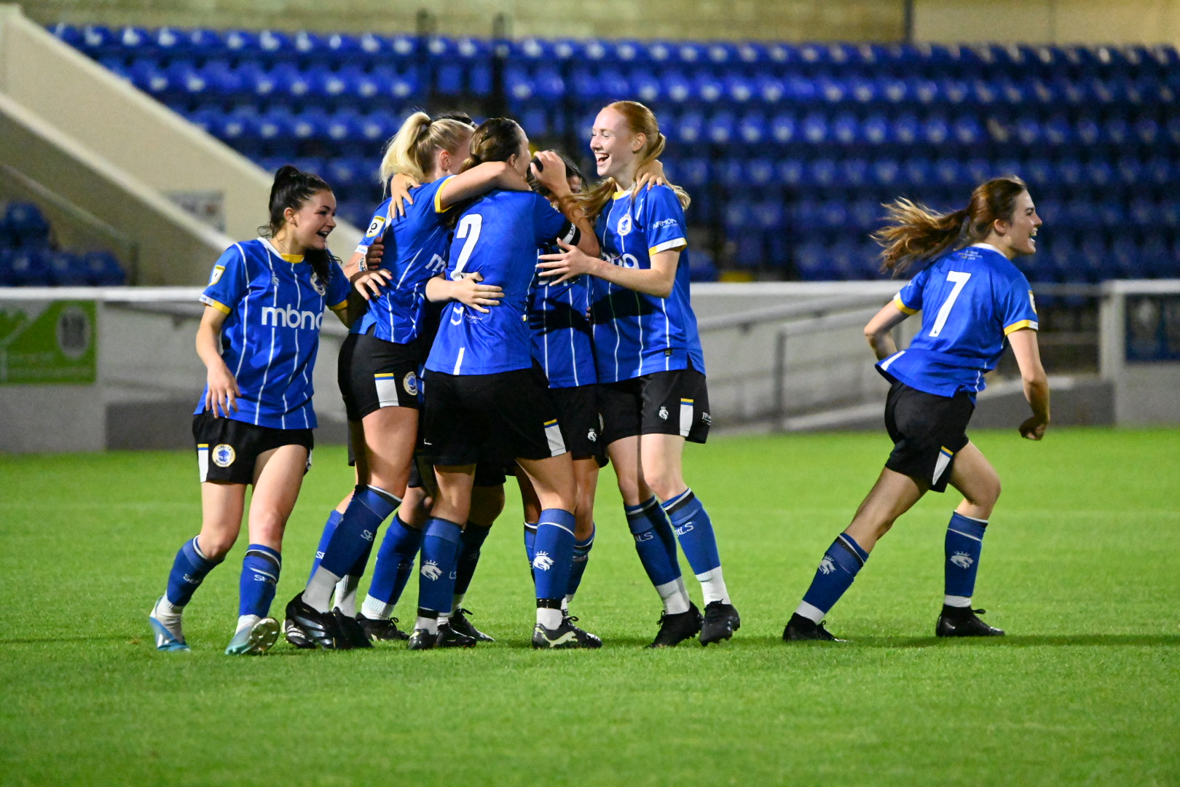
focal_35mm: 390
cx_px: 590
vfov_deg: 3.5
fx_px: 12782
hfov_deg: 5.3
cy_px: 394
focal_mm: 390
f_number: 6
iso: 25600
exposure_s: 1/500
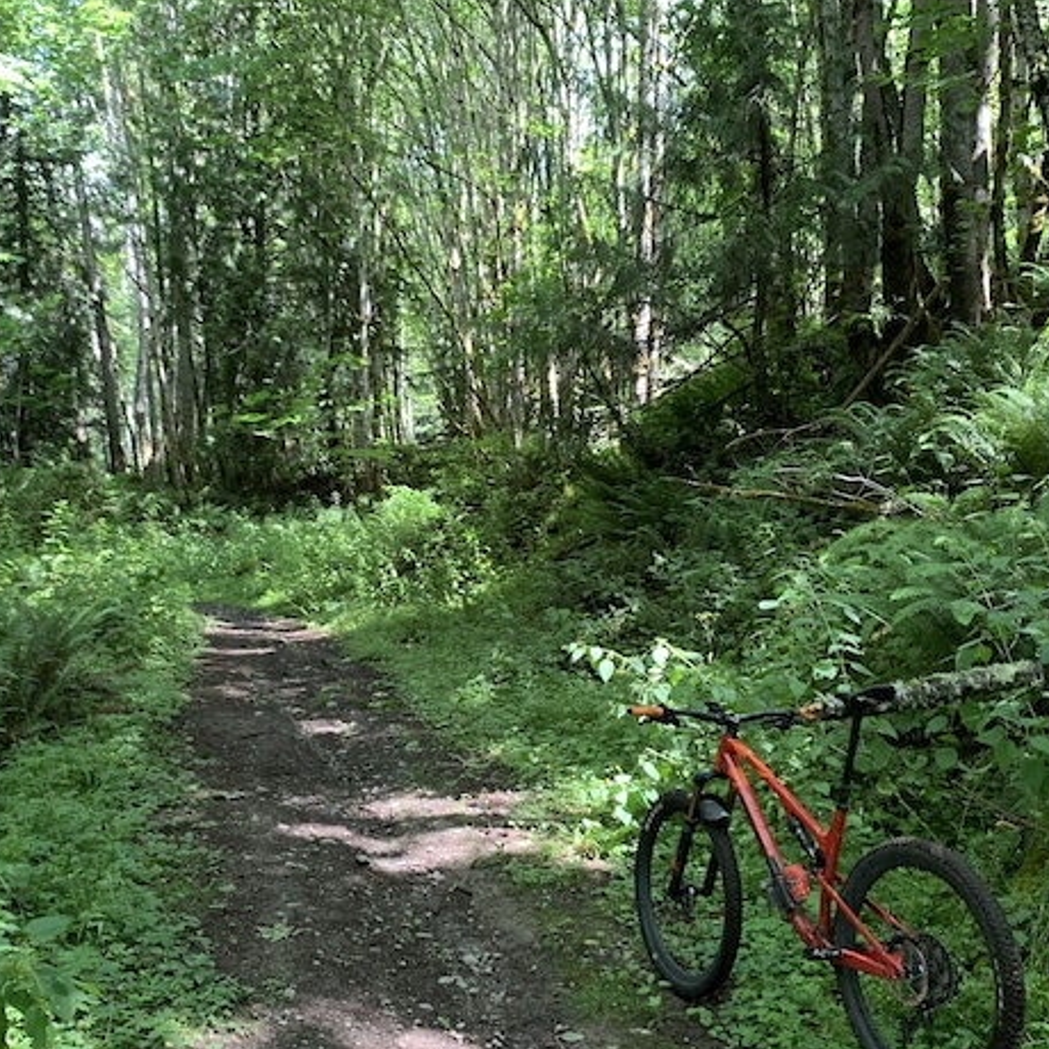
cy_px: 568
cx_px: 458
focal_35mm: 40
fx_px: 1371
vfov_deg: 41.8
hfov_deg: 41.8
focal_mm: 4.25
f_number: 1.8
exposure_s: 1/109
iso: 100
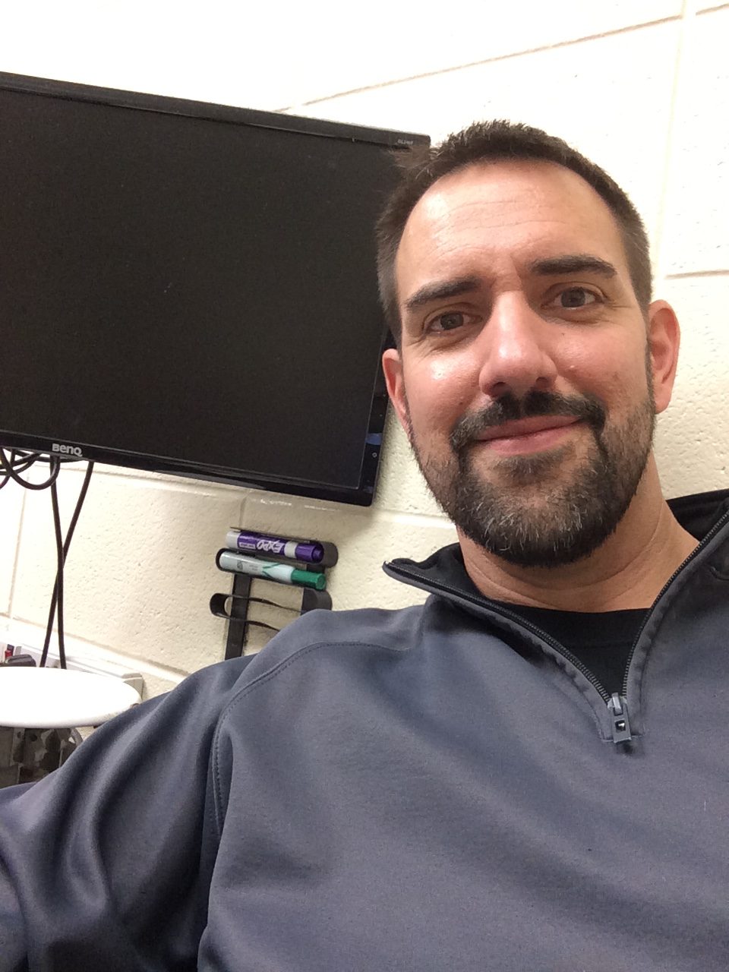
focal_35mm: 31
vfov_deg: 58.4
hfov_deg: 45.4
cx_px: 364
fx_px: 870
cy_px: 486
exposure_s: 1/30
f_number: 2.4
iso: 200
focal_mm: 2.15
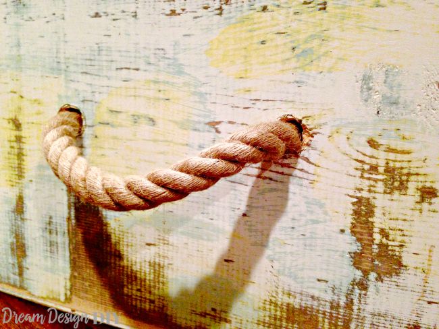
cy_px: 164
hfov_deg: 55.3
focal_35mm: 33
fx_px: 419
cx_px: 220
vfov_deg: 43.0
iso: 400
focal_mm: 4.12
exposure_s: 1/15
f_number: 2.4
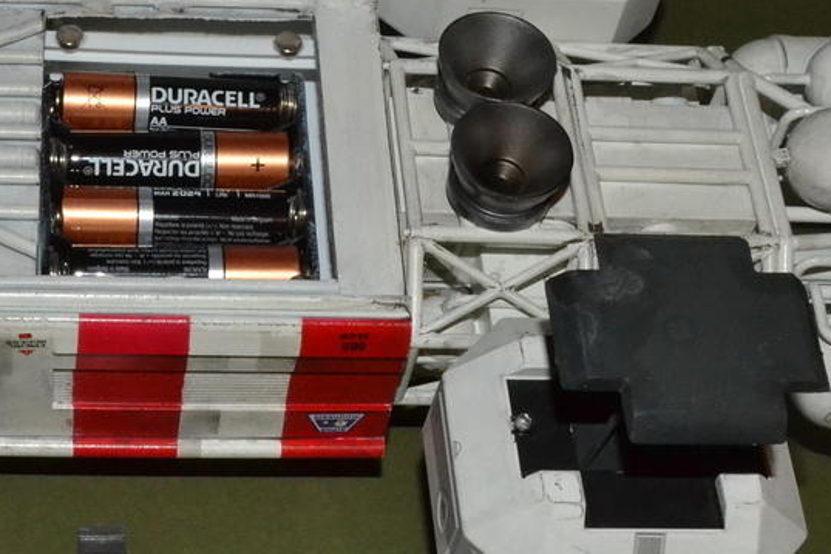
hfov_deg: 23.0
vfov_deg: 15.7
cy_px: 381
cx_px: 147
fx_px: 2009
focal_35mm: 87
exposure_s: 1/60
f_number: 18
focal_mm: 26
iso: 3200
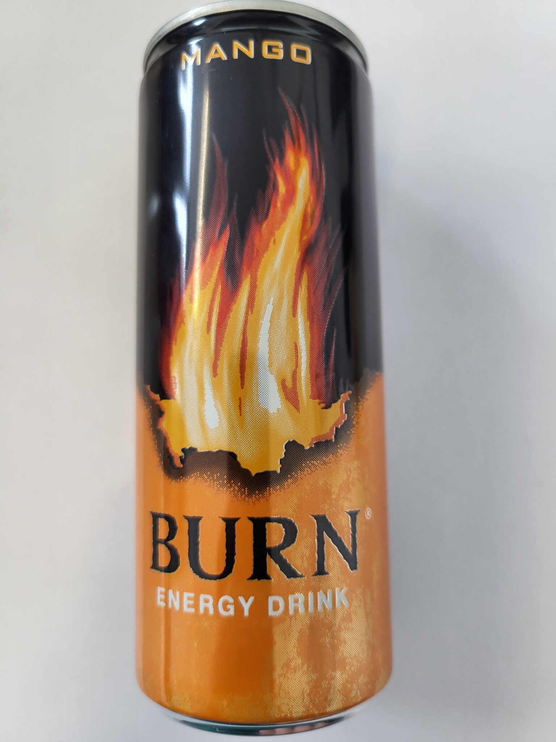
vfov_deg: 67.3
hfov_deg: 53.1
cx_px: 278
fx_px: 557
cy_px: 371
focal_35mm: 26
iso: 125
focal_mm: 5.4
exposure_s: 1/100
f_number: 1.8
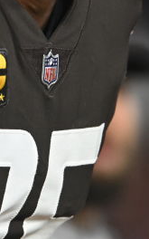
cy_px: 24
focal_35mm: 1583
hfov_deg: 0.8
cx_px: -102
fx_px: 10285
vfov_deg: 1.3
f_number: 4
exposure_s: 1/2000
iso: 3200
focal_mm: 400
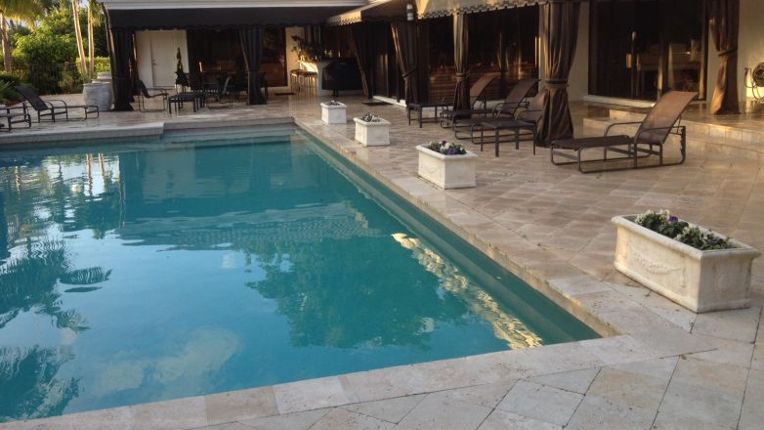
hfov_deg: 51.6
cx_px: 376
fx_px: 790
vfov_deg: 30.2
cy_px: 147
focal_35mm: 39
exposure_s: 1/146
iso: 64
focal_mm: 4.28
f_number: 2.4
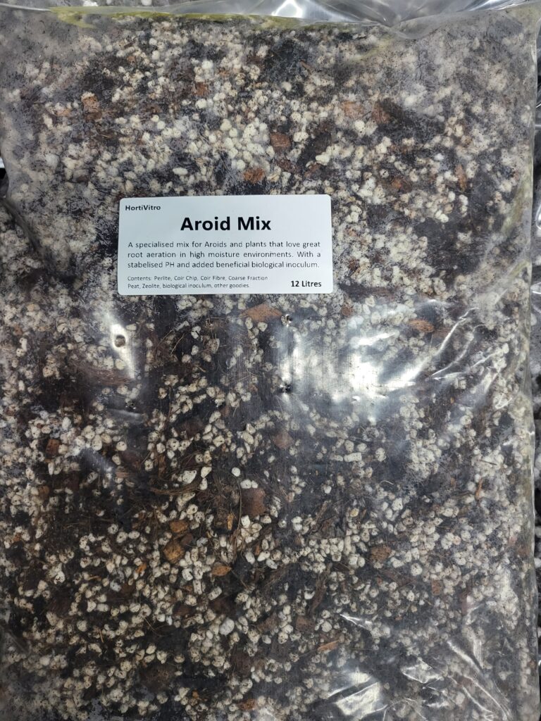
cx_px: 270
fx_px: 500
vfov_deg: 71.6
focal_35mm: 24
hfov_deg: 56.8
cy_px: 360
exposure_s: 1/50
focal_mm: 5
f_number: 1.8
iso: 320
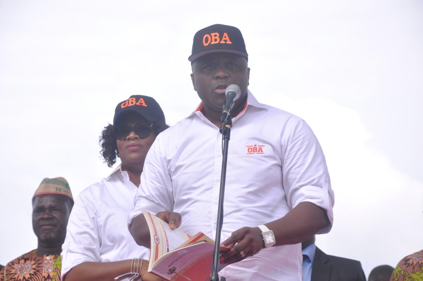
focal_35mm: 158
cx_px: 212
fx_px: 1848
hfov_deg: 13.1
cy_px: 140
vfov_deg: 8.7
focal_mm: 105
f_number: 8
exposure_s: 1/160
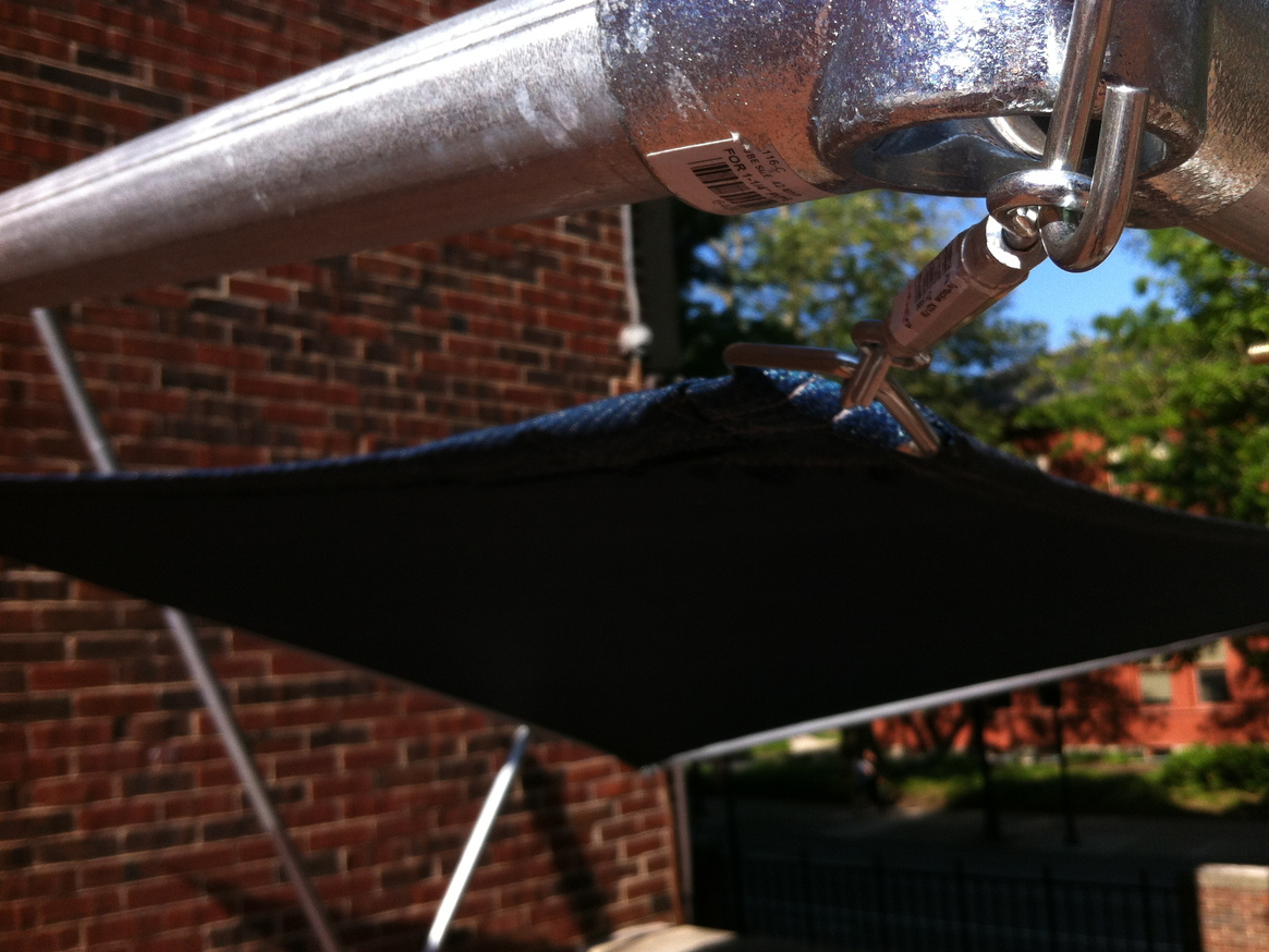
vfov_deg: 39.7
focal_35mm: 36
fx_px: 1320
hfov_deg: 51.3
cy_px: 474
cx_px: 646
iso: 80
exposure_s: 1/686
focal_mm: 3.85
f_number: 2.8
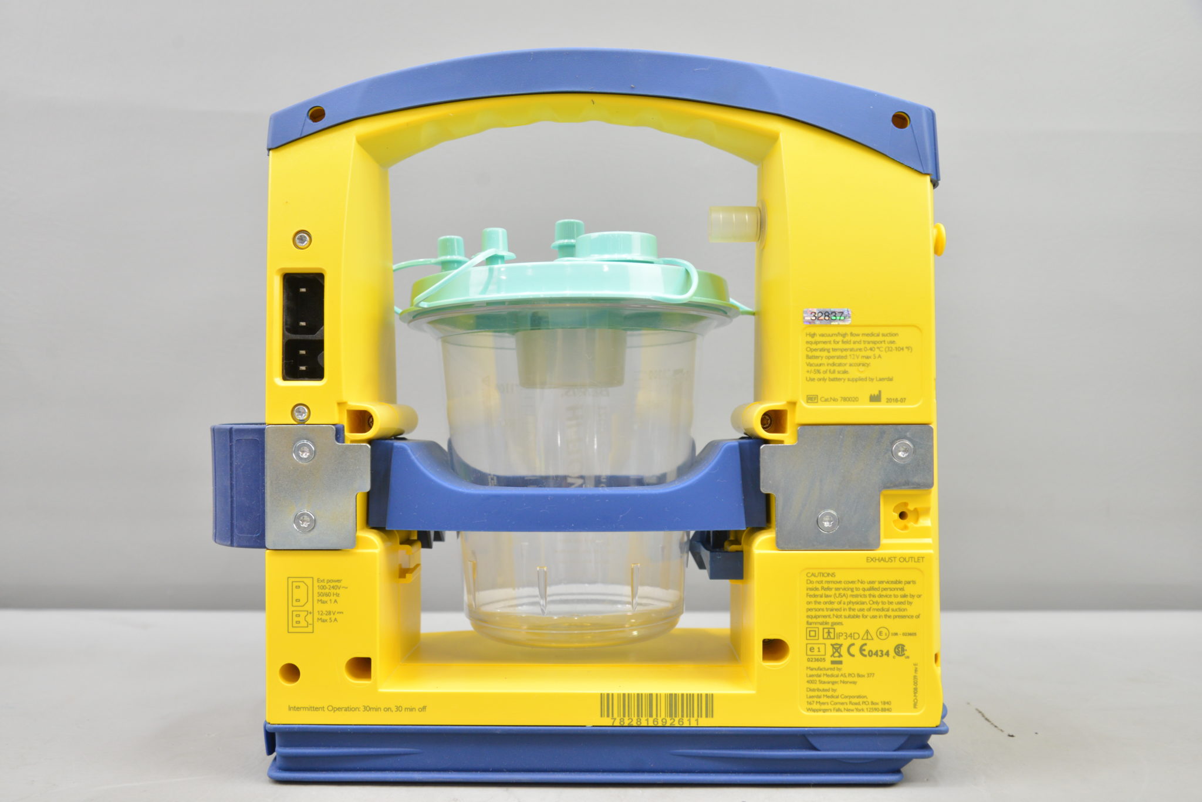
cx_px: 601
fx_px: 1069
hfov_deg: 58.7
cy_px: 401
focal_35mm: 32
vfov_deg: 41.1
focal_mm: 32
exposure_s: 1/50
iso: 1000
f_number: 6.3
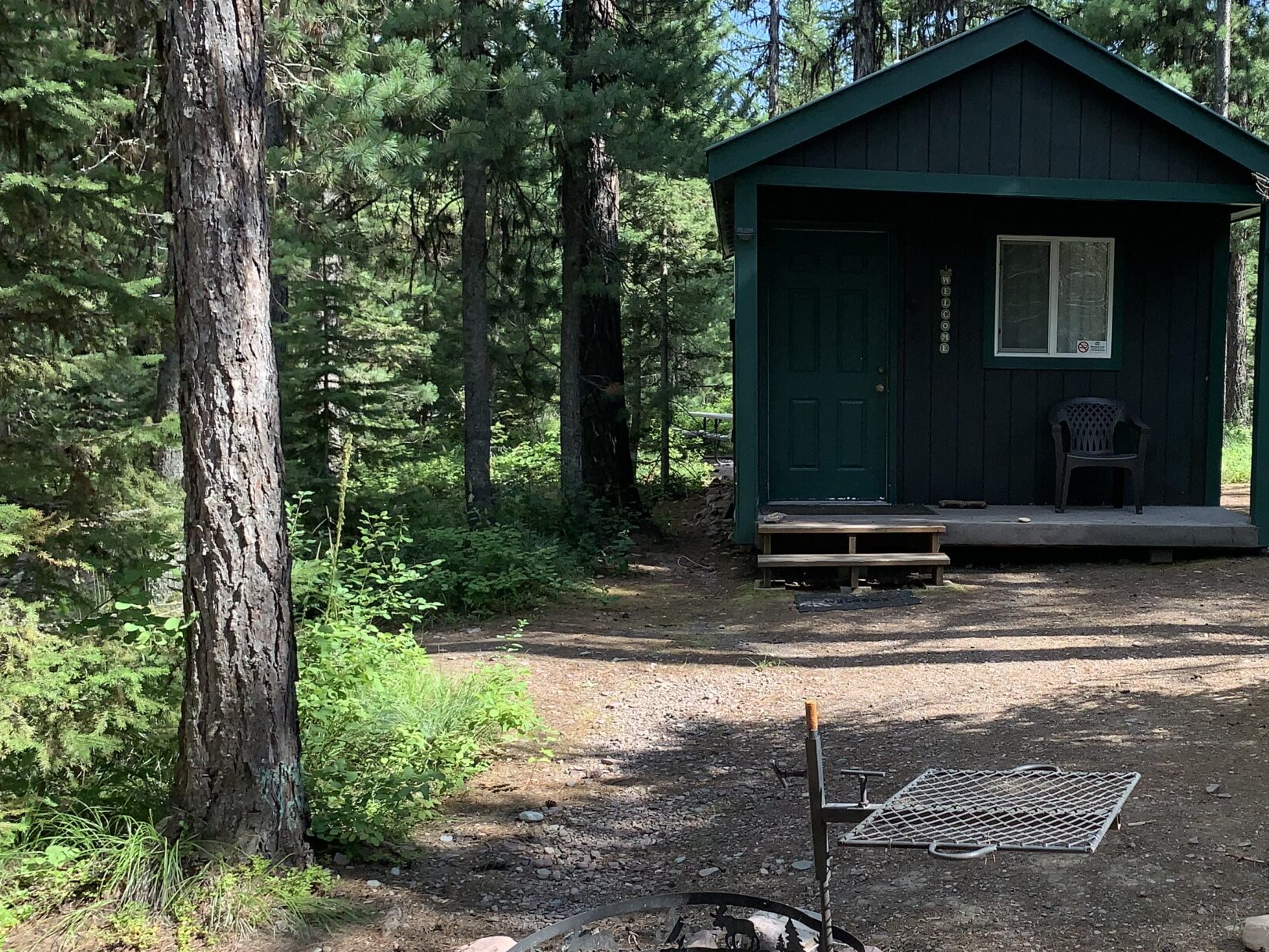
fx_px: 1503
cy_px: 503
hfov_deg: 43.9
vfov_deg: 35.1
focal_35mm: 41
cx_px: 984
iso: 25
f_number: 1.8
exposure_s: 1/1043
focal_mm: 4.25
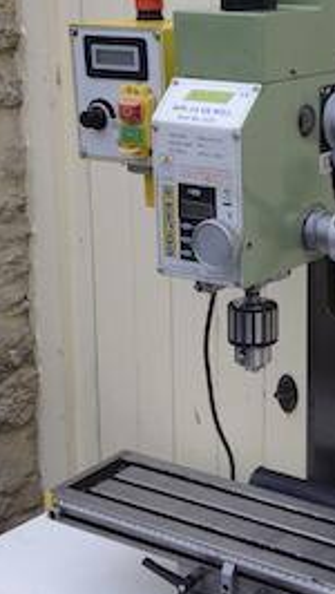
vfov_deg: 27.5
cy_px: 290
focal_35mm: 77
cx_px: 295
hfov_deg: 15.5
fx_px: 1214
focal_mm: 32
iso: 1000
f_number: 13
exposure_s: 1/160
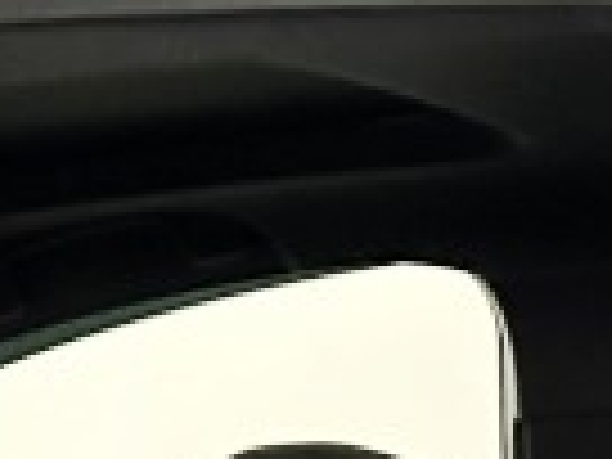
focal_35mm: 181
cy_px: 1678
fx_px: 3200
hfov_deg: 10.8
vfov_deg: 6.8
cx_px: 702
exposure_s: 1/40
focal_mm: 6.86
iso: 1000
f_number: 1.78
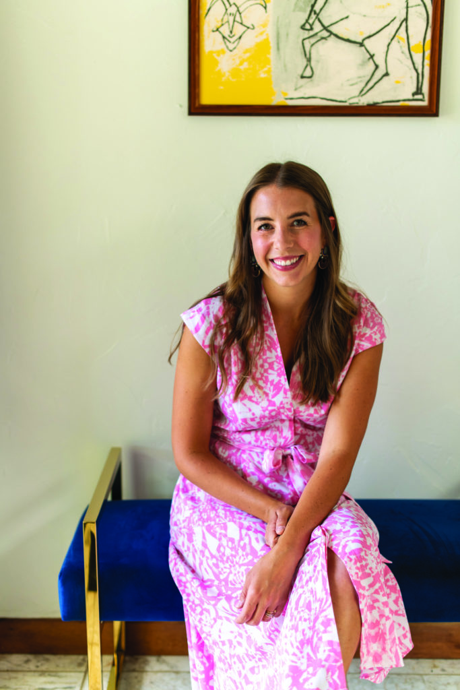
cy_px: 345
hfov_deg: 27.0
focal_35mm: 50
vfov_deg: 39.6
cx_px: 230
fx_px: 958
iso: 320
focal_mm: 50
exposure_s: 1/200
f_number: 2.2
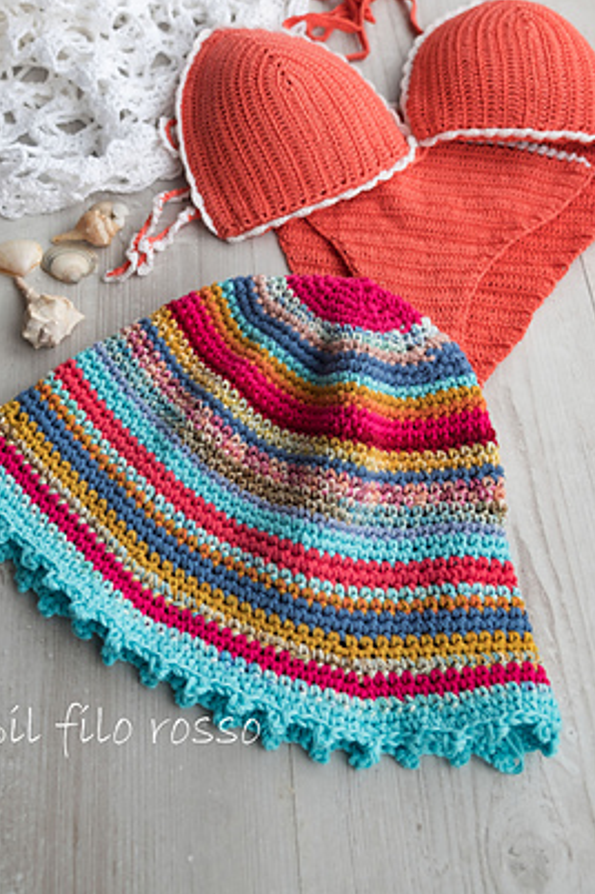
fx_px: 894
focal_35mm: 36
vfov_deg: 52.9
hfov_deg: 36.7
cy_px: 366
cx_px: 241
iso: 400
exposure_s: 1/240
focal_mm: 19.6
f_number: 2.8
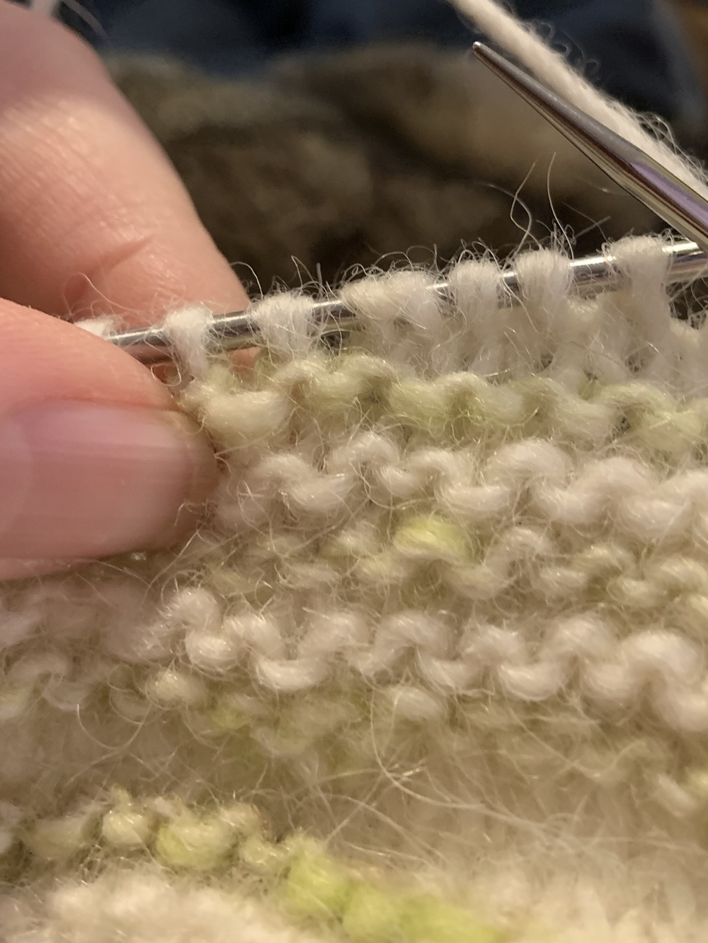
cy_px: 279
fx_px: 1063
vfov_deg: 46.7
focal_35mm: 39
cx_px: 413
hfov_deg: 36.7
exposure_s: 1/30
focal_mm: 4.25
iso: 500
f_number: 1.8
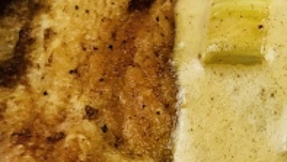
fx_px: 944
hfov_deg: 16.1
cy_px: 150
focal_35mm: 124
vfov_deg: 9.7
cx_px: 404
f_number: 1.8
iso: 32
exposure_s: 1/120
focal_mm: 3.99
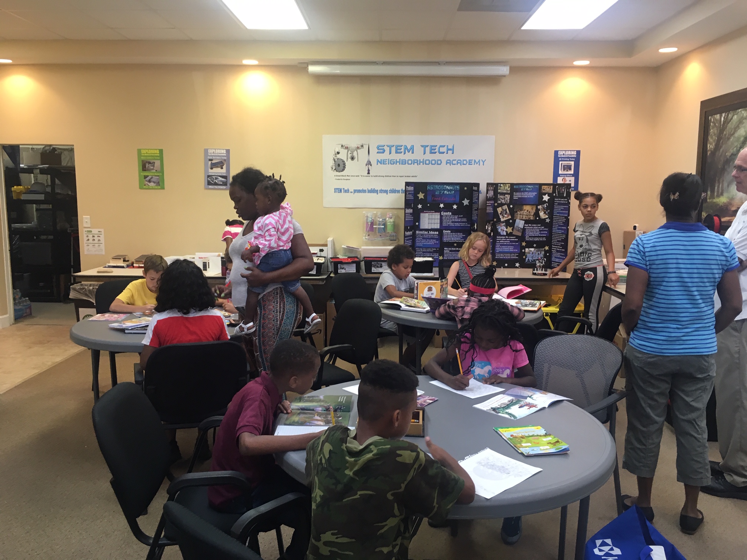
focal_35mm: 29
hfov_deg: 61.7
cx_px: 374
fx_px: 626
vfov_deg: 48.2
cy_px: 280
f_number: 2.2
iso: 64
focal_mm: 4.15
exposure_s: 1/30
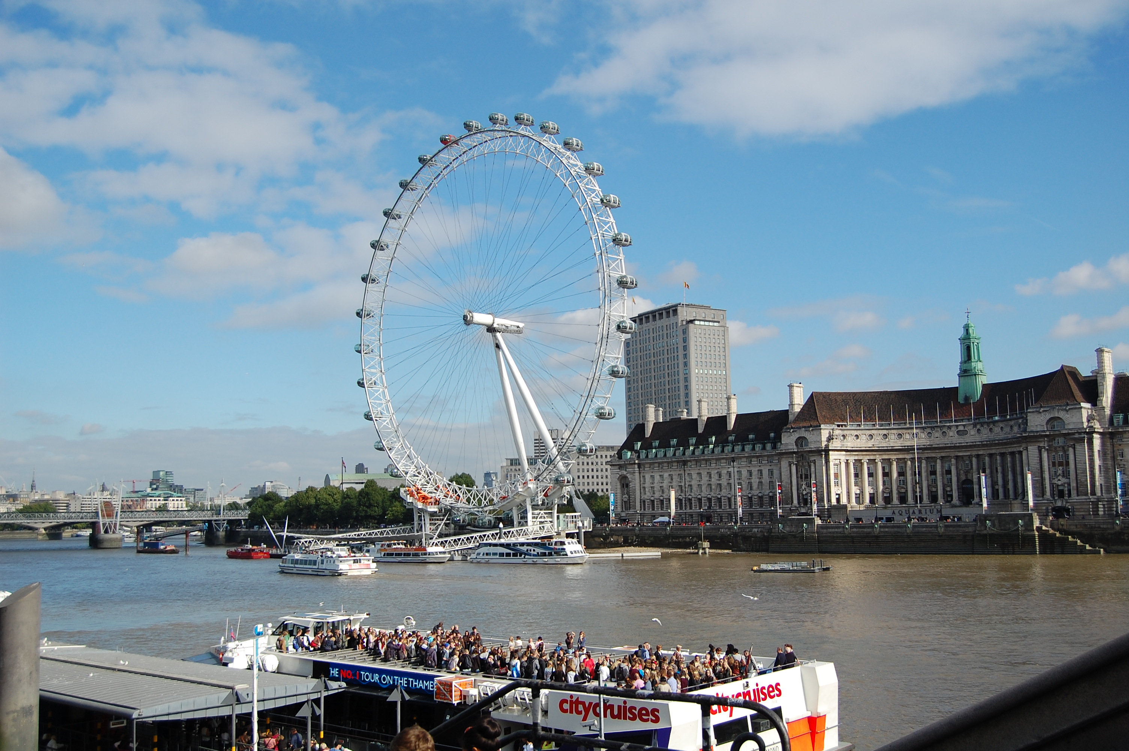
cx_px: 564
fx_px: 1128
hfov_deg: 53.2
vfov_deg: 36.8
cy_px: 376
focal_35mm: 36
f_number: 4.5
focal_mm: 24
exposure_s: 1/1250
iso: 200
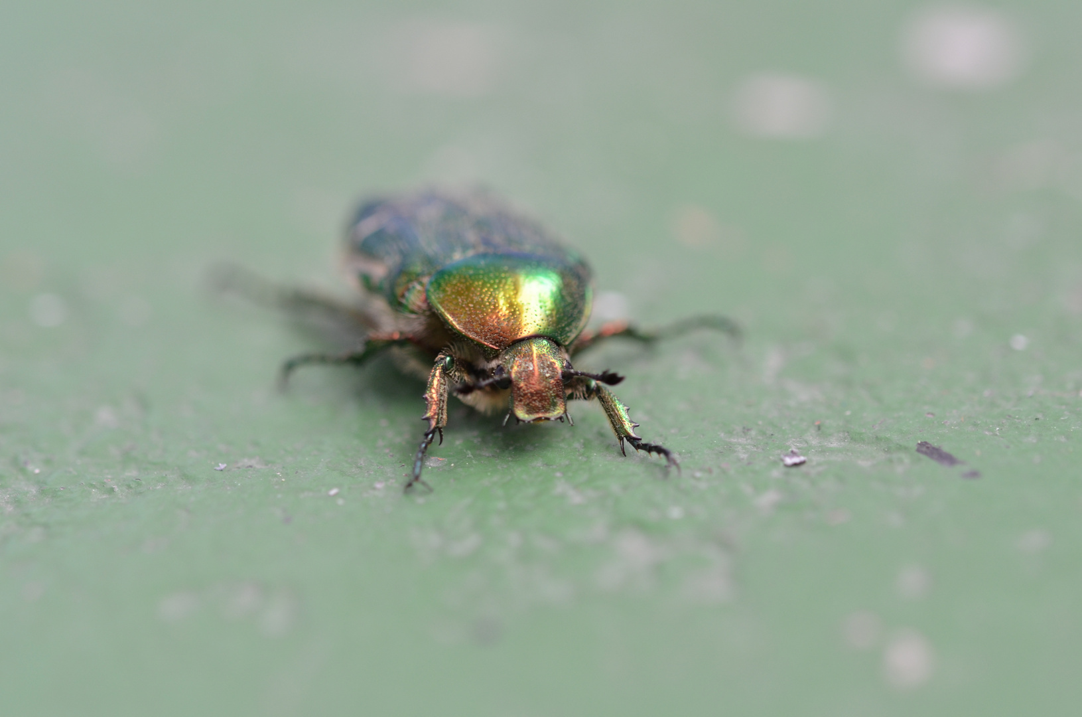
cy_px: 358
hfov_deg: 13.1
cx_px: 541
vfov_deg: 8.7
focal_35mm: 158
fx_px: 4724
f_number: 5.6
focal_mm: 105
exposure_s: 1/200
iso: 400
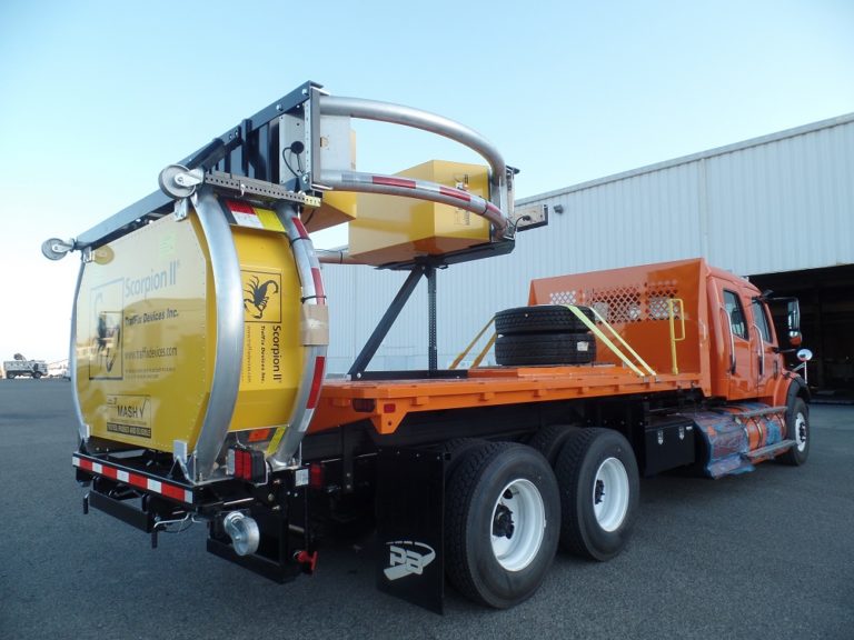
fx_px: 567
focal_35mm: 23
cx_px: 427
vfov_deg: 58.9
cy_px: 320
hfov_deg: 73.9
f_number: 3.5
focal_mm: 4.1
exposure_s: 1/125
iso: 80
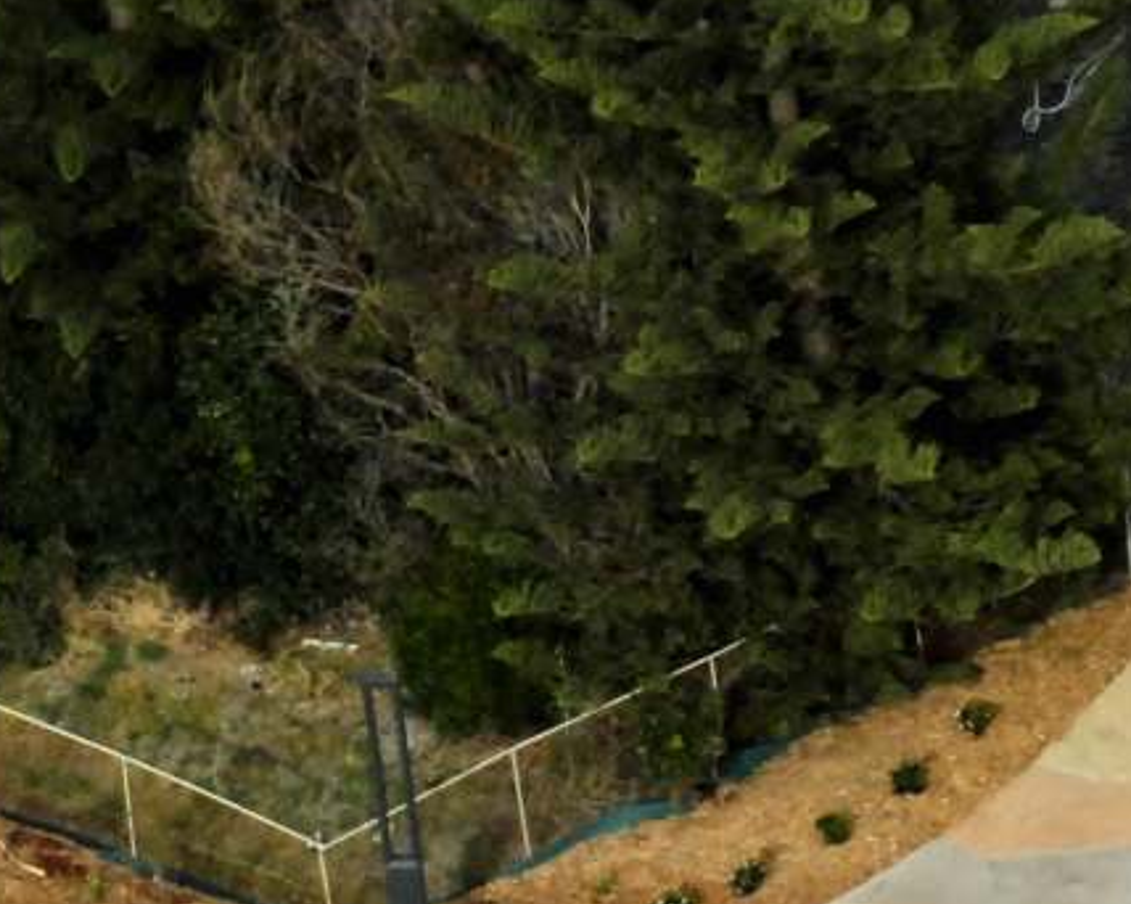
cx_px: -291
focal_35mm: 432
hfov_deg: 4.5
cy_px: 1262
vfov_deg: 3.6
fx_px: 14454
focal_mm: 82
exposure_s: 1/800
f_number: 14
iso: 800
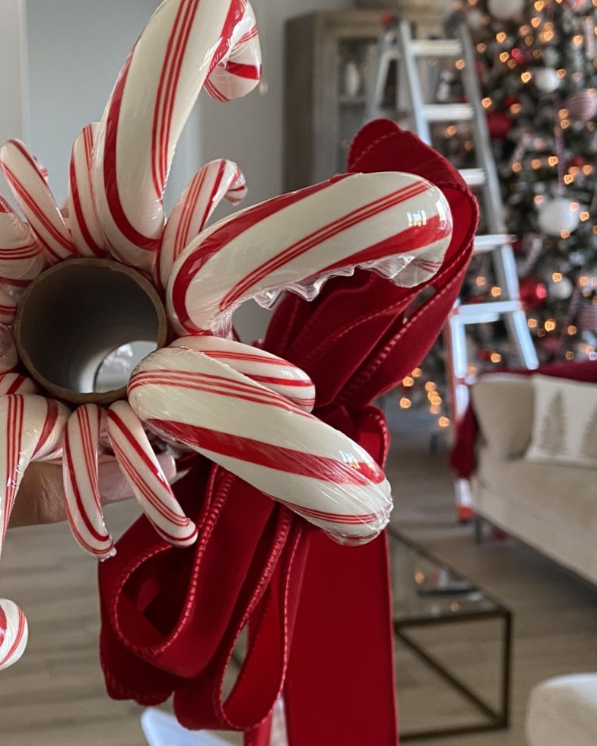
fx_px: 1170
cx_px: 52
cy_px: 337
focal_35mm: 53
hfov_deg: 27.5
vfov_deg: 35.3
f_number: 1.8
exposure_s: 1/60
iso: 100
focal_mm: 4.25
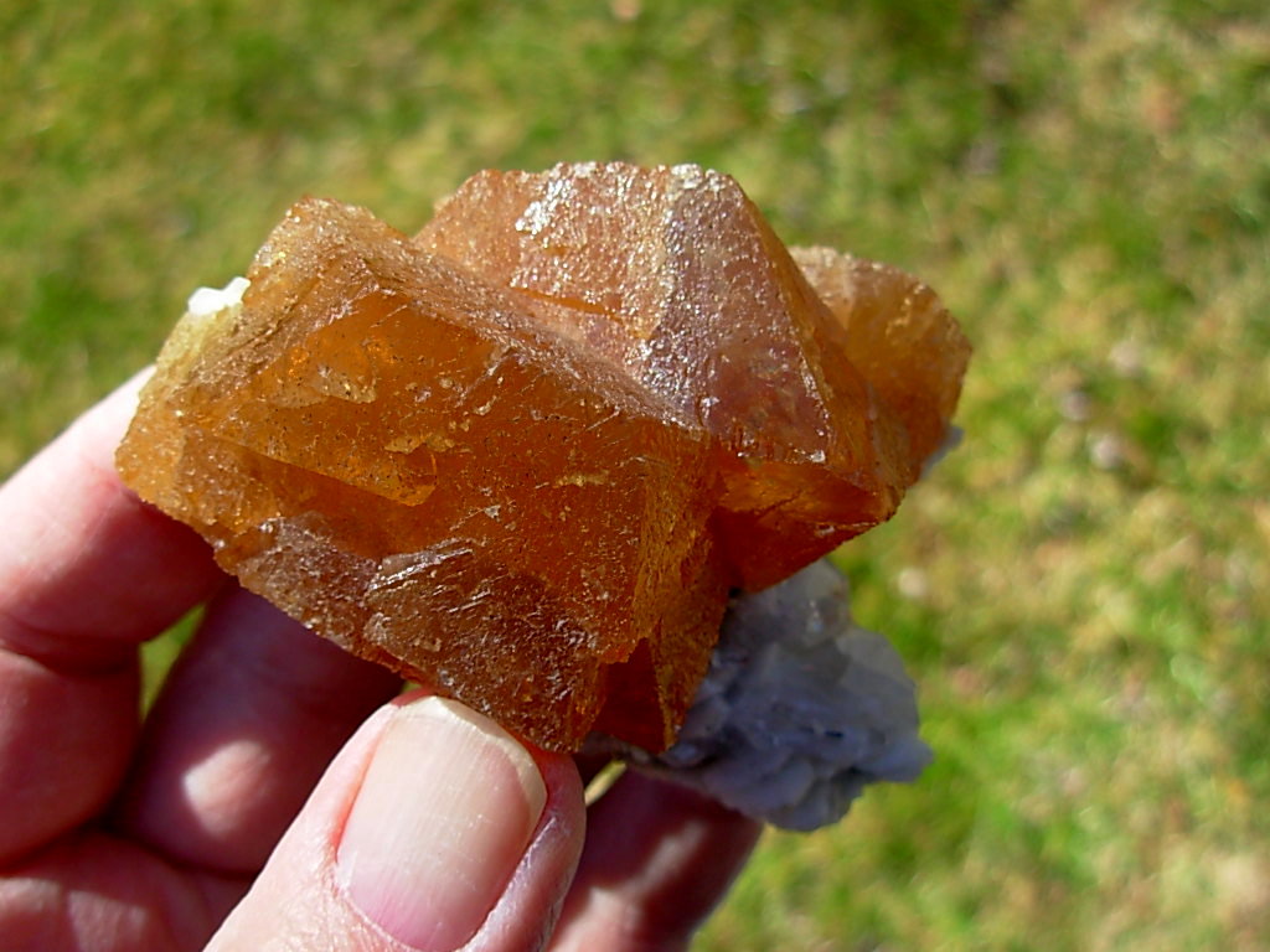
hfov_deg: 49.0
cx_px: 635
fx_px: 1394
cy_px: 476
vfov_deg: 37.7
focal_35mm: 38
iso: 50
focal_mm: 6.3
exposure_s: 1/483
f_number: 2.9
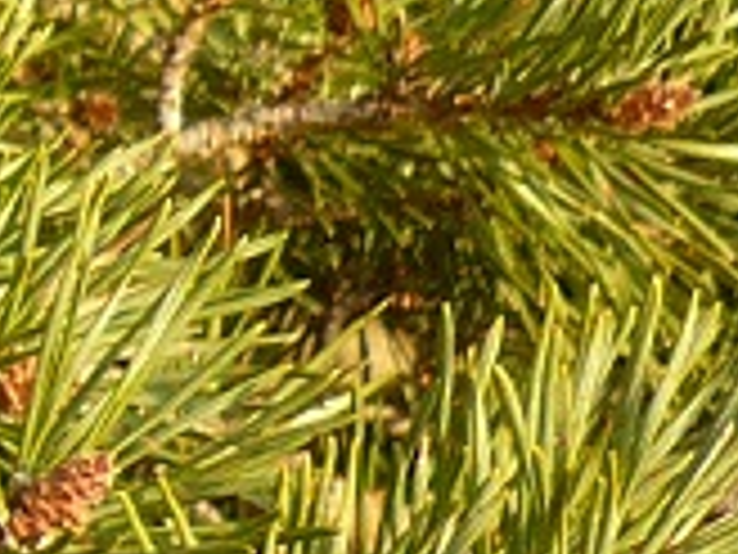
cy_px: -437
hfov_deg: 6.7
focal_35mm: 256
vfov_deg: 5.7
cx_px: -1791
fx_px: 5458
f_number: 2.8
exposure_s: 1/320
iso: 100
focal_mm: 5.8
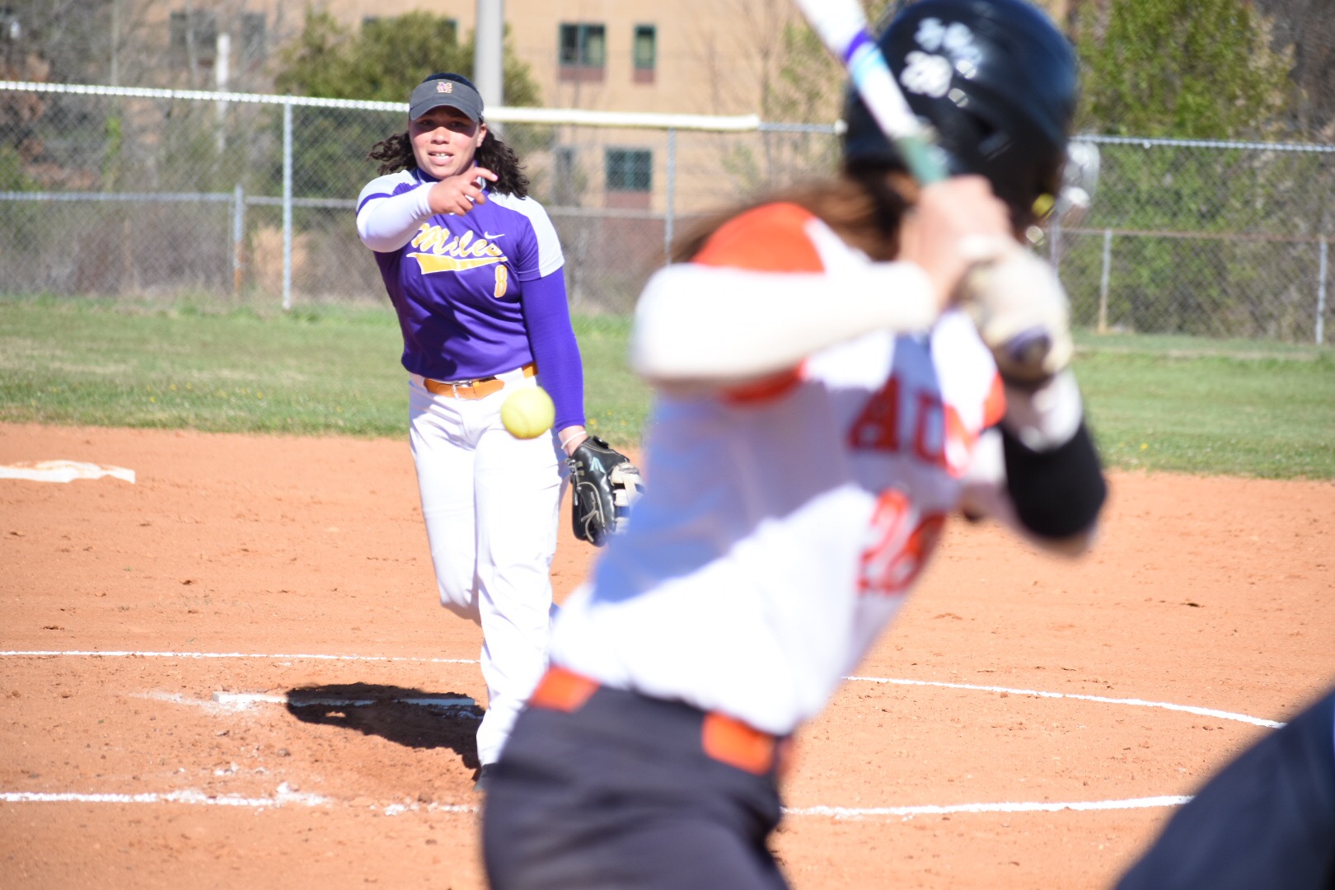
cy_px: 445
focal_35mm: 225
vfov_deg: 6.1
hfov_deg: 9.1
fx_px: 8343
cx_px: 668
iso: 320
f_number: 5
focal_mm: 150
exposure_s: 1/1250
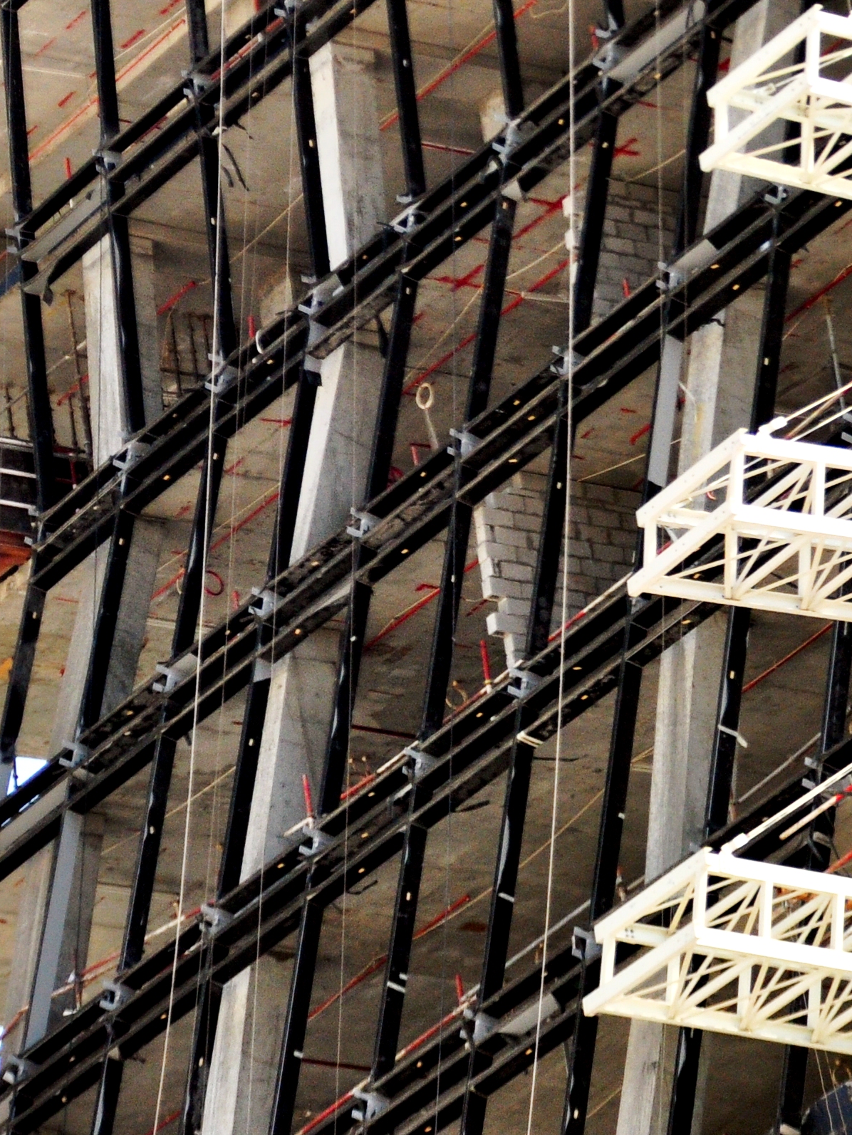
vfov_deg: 6.4
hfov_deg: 4.8
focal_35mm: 310
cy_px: -192
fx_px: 10171
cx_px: 542
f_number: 5.3
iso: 500
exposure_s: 1/800
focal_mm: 80
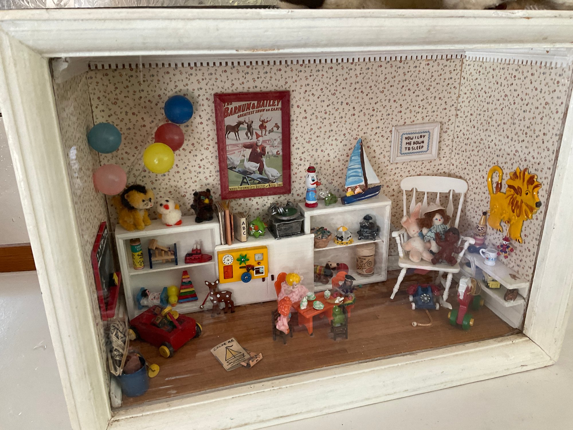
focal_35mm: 29
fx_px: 480
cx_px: 286
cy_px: 215
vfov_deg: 48.2
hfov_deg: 61.7
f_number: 1.8
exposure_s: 1/60
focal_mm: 3
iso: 100
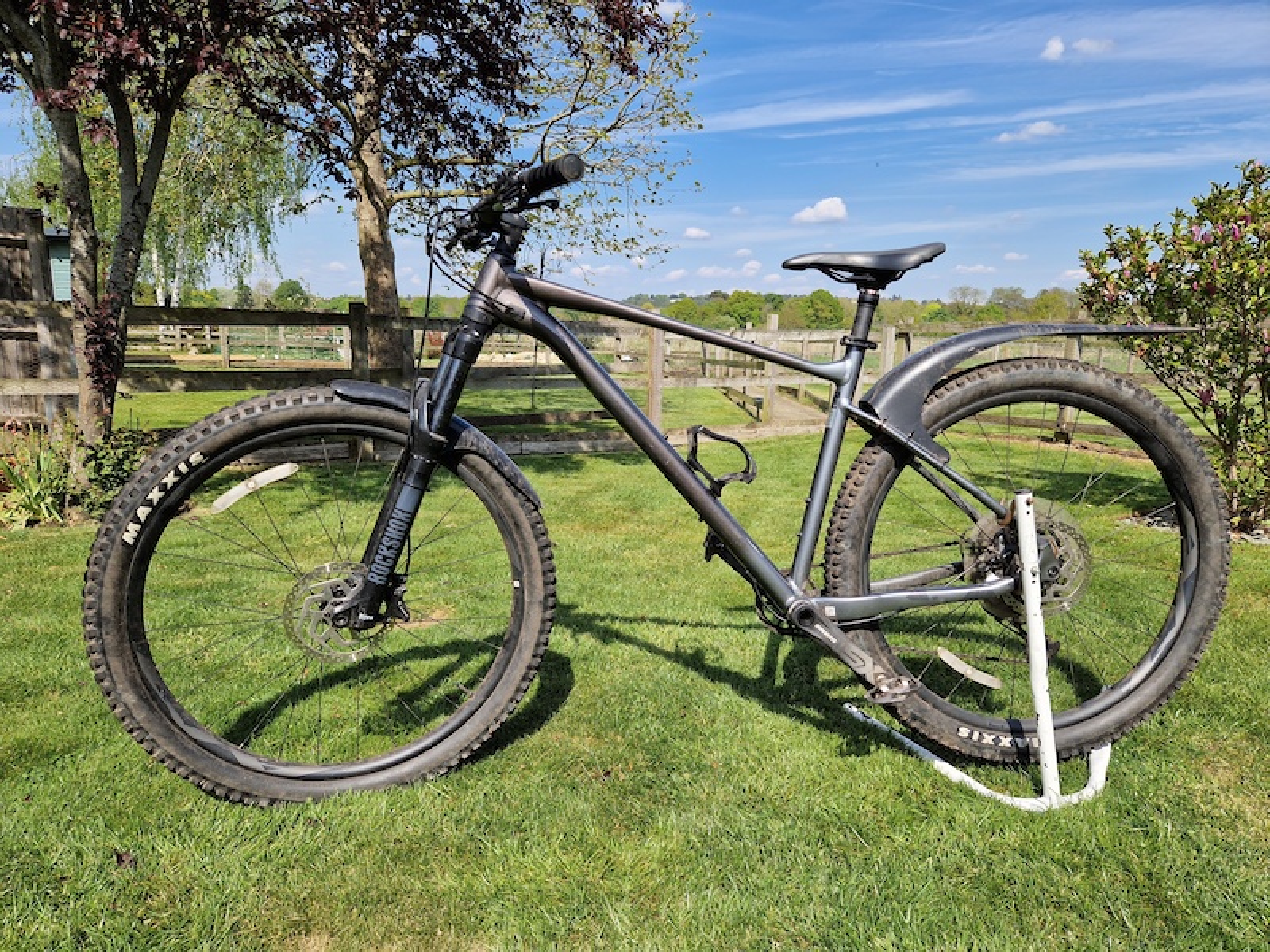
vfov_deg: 58.9
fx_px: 844
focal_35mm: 23
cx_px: 635
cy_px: 476
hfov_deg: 73.9
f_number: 1.8
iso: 50
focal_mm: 5.4
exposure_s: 1/1608
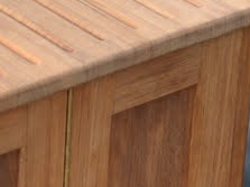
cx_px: -135
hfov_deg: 6.8
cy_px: 194
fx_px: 2086
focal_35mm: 289
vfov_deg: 5.1
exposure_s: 1/250
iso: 200
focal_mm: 28
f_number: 8
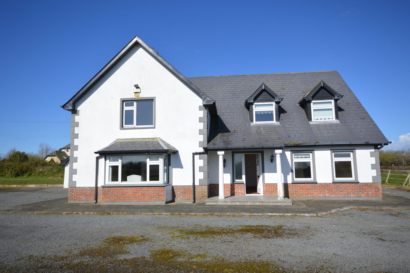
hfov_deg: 77.4
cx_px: 205
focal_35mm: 22
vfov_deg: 56.1
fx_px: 256
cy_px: 136
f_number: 9
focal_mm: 15
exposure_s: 1/320
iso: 100
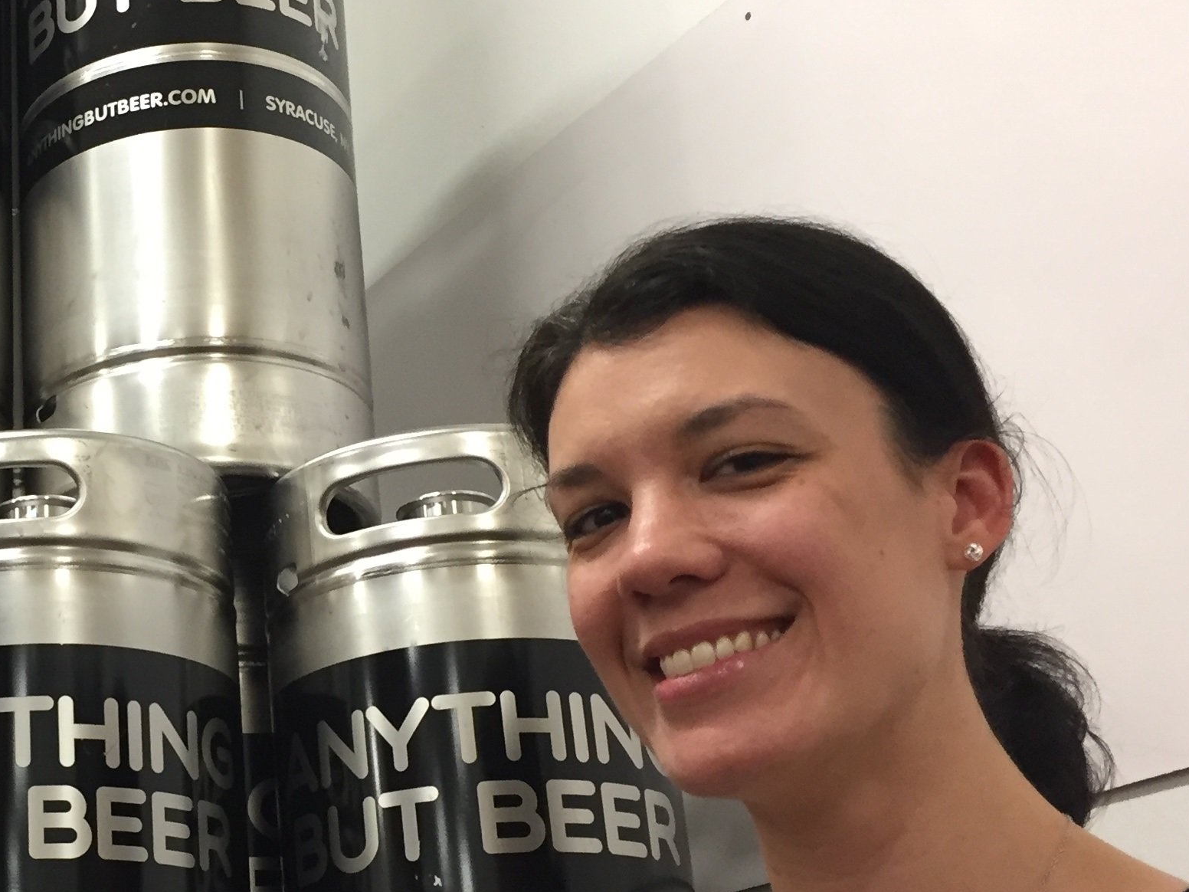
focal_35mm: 61
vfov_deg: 23.9
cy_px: 588
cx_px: 46
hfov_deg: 29.9
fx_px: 2095
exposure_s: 1/30
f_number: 2.2
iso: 100
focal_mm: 4.15
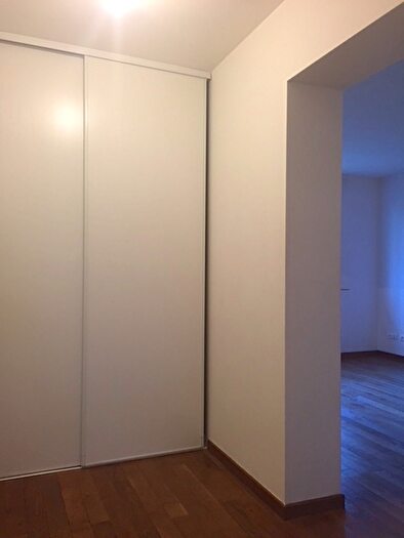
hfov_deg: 48.2
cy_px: 269
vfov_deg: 61.6
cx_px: 202
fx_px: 451
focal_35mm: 29
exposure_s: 1/33
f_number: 2.2
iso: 160
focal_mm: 4.15
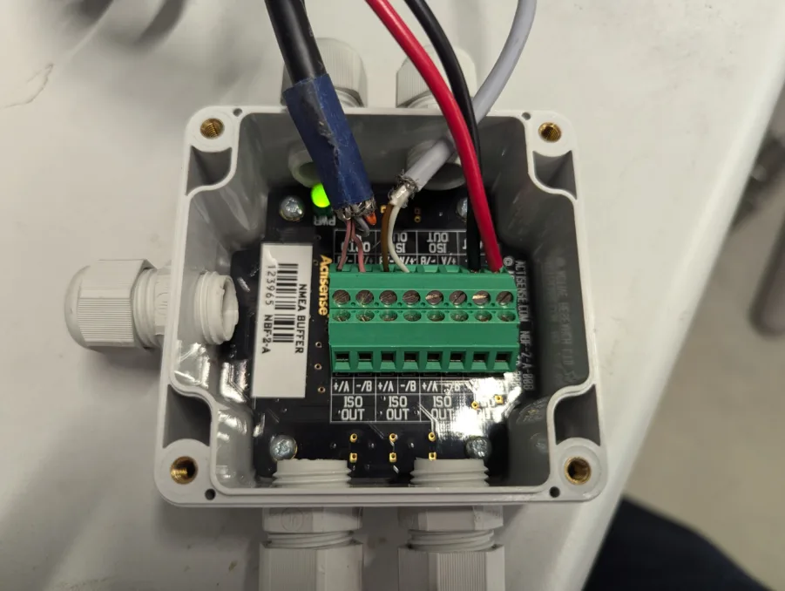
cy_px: 296
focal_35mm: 24
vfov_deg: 56.9
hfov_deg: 71.5
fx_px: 545
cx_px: 392
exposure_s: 1/65.8
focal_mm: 6.81
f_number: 1.85
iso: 132
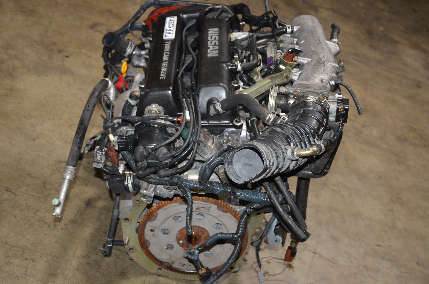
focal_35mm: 51
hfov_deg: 39.0
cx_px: 214
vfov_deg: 26.4
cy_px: 142
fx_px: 606
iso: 800
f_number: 4.2
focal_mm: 34
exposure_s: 1/60
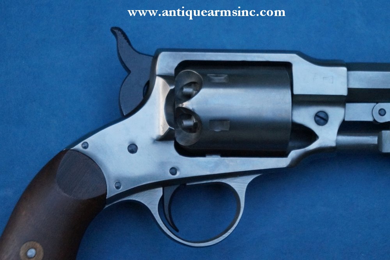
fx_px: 894
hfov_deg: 24.6
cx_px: 195
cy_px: 130
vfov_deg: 16.6
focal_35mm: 82
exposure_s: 1/160
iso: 3200
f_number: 5.6
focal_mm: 55
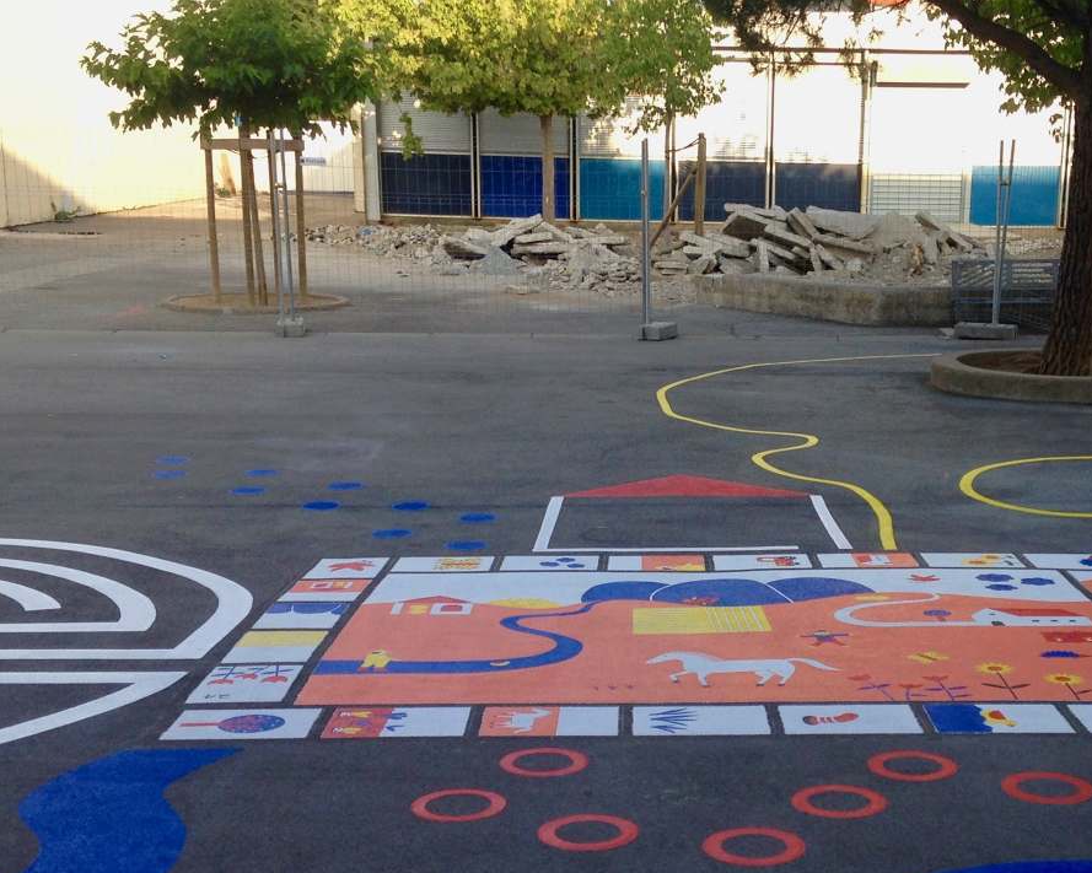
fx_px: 1874
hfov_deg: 32.2
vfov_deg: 26.2
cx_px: 726
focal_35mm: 58
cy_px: 539
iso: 50
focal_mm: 4.12
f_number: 2.4
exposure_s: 1/354
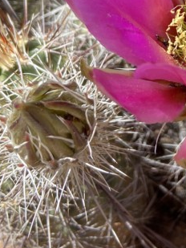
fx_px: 573
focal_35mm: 80
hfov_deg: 17.9
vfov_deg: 23.0
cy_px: -25
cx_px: 199
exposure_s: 1/1171
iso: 32
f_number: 1.8
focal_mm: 4.25
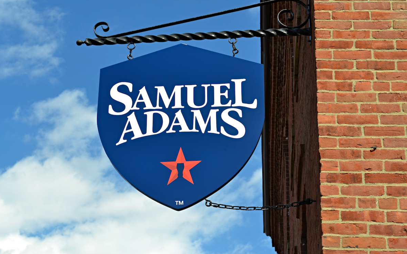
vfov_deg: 17.6
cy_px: 118
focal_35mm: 74
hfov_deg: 27.8
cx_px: 204
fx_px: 821
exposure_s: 1/250
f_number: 8
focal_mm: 48
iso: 100
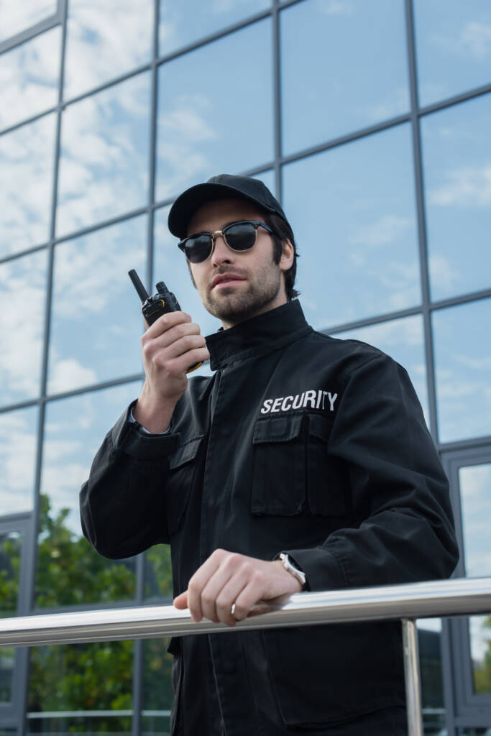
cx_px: 246
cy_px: 368
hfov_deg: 27.0
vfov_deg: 39.6
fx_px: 1022
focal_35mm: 50
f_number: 5
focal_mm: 50
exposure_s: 1/160
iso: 100
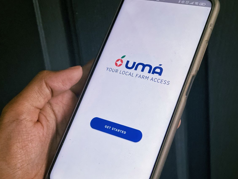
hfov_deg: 34.9
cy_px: 88
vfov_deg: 26.6
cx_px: 116
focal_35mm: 55
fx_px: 378
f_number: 2
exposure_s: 1/40
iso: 200
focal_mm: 6
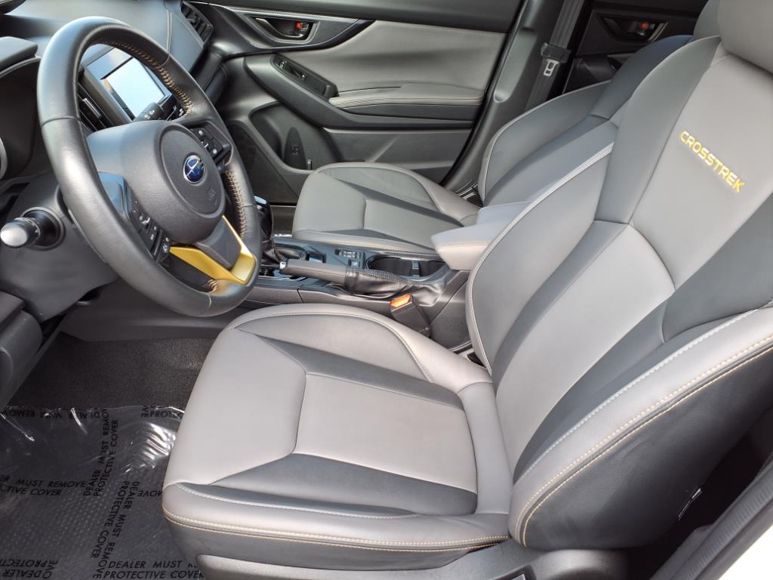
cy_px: 290
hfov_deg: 65.3
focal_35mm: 27
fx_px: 603
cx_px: 386
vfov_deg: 51.4
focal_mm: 3.58
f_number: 1.9
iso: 40
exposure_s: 1/141
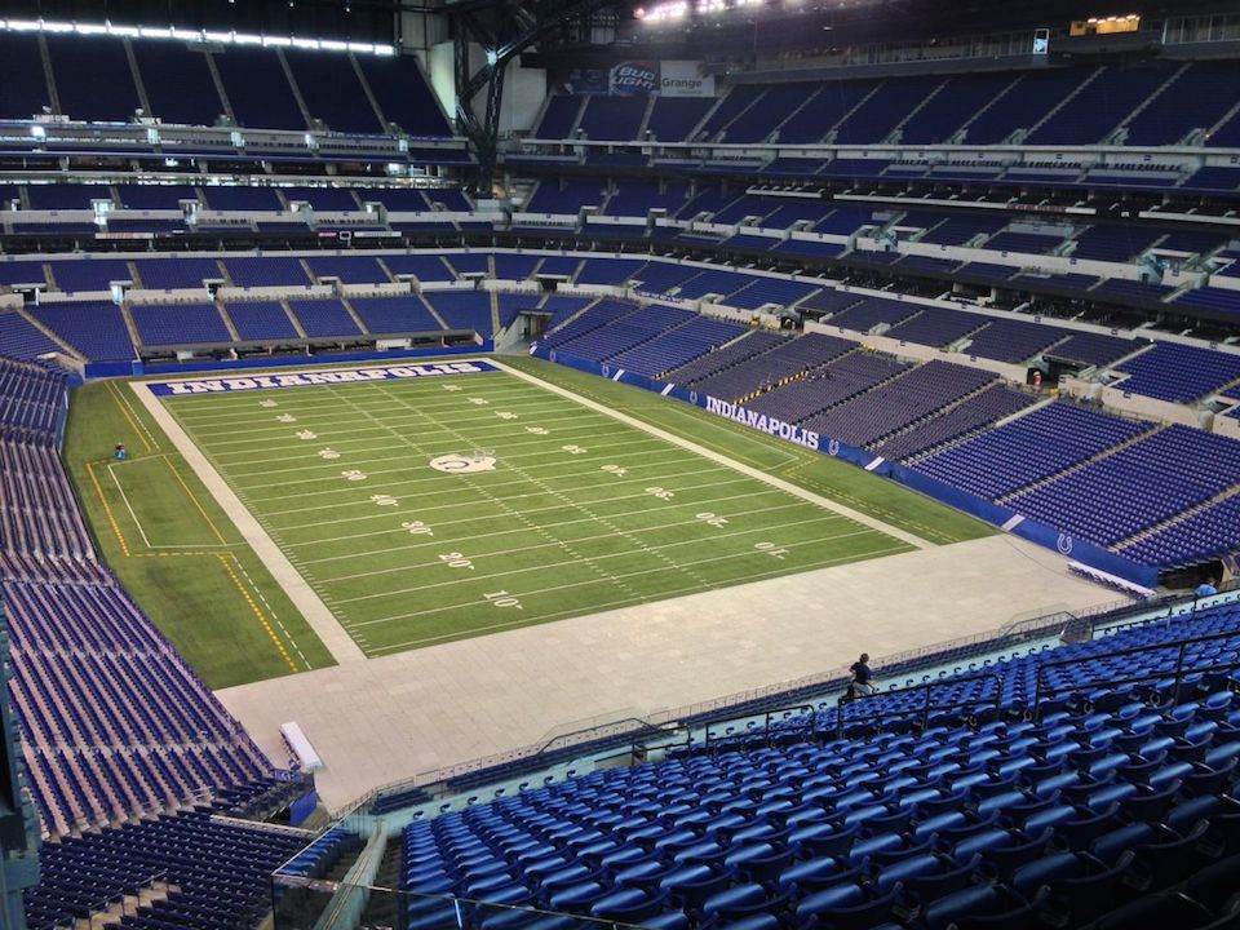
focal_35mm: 33
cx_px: 620
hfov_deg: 55.4
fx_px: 1182
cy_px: 465
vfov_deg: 42.9
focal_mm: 4.12
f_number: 2.4
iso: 64
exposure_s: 1/60
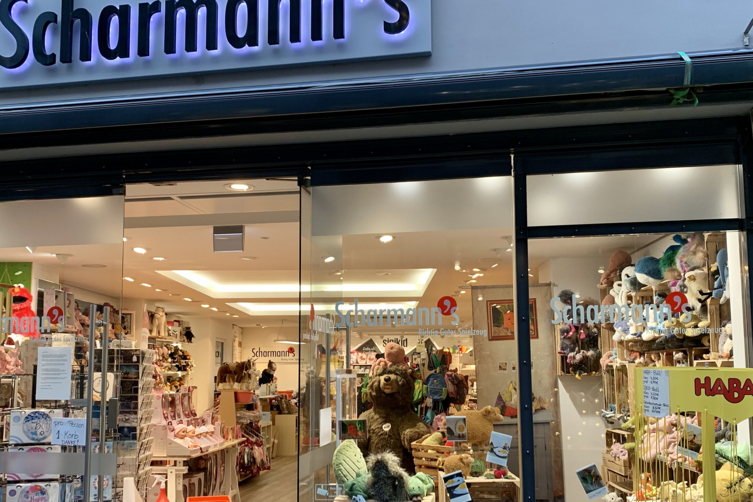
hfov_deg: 53.1
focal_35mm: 36
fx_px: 753
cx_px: 376
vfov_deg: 36.7
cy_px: 302
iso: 100
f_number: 1.8
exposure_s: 1/100
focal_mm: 4.25
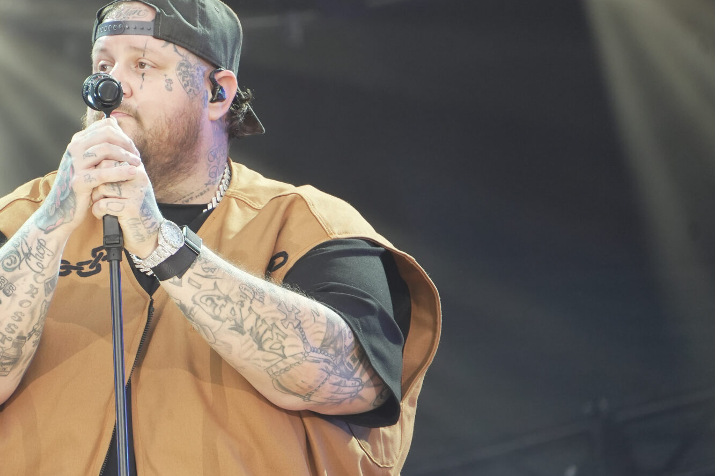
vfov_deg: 2.5
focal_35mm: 544
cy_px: 244
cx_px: 167
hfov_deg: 3.8
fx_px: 10801
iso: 1000
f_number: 6.3
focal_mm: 236
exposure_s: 1/160
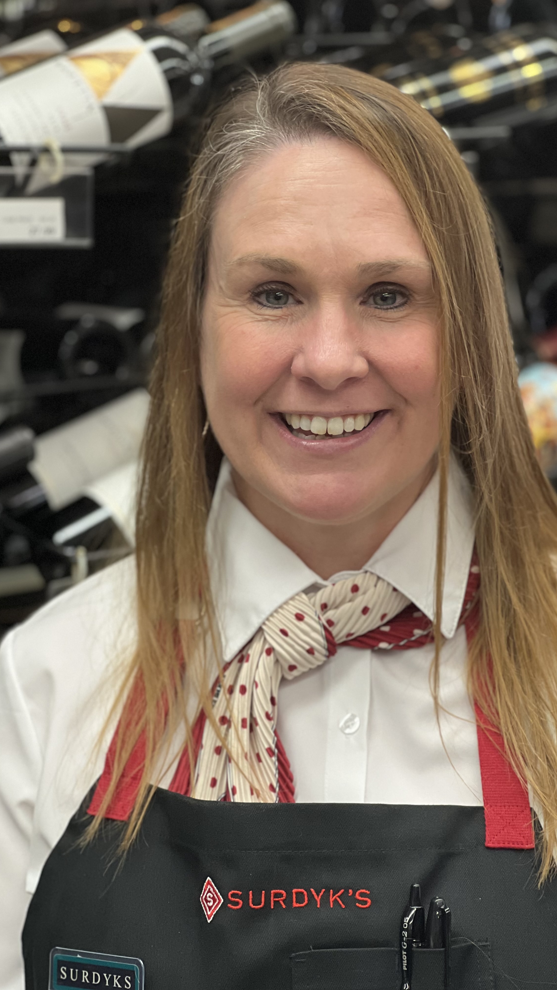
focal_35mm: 84
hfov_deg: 14.4
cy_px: 495
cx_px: 326
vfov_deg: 25.3
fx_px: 2206
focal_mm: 9
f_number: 2.8
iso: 160
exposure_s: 1/30
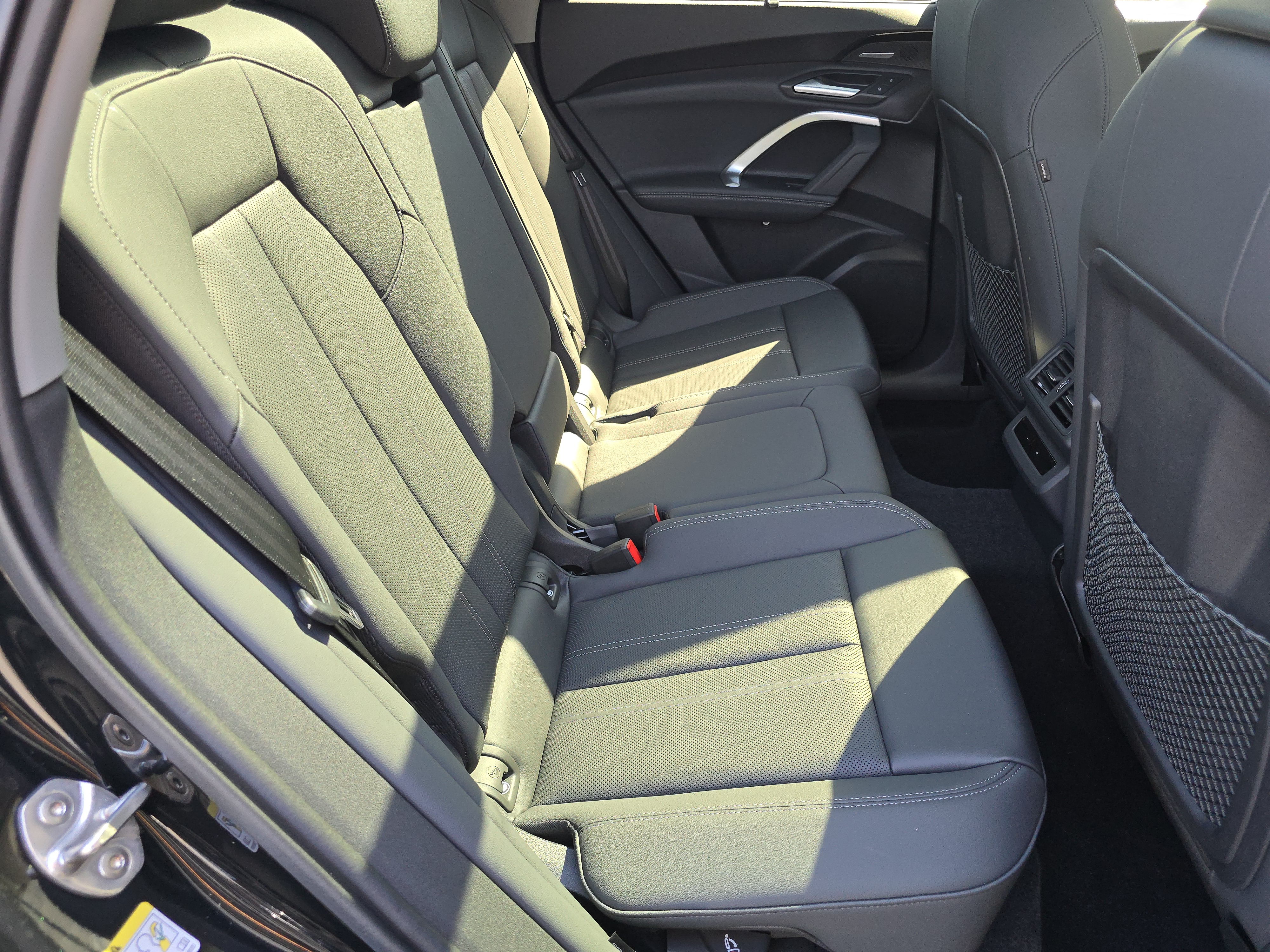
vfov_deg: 58.9
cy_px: 476
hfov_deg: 73.9
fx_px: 844
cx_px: 635
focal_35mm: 23
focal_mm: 6.3
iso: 160
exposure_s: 1/180
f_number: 1.7
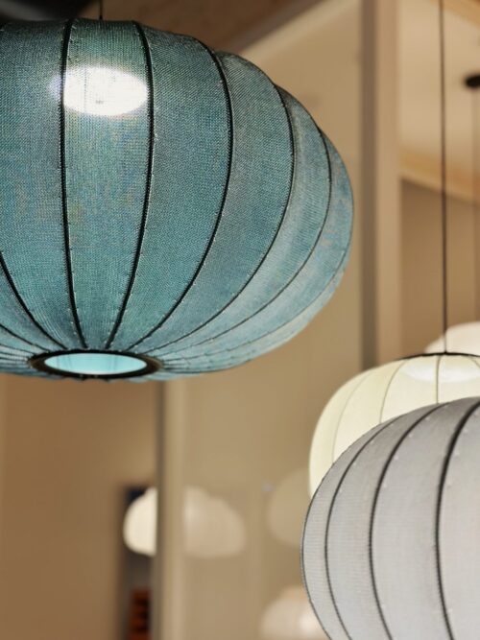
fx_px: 888
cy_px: 320
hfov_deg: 30.3
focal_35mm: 48
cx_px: 240
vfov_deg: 39.7
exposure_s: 1/100
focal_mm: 6.86
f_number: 1.78
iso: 160
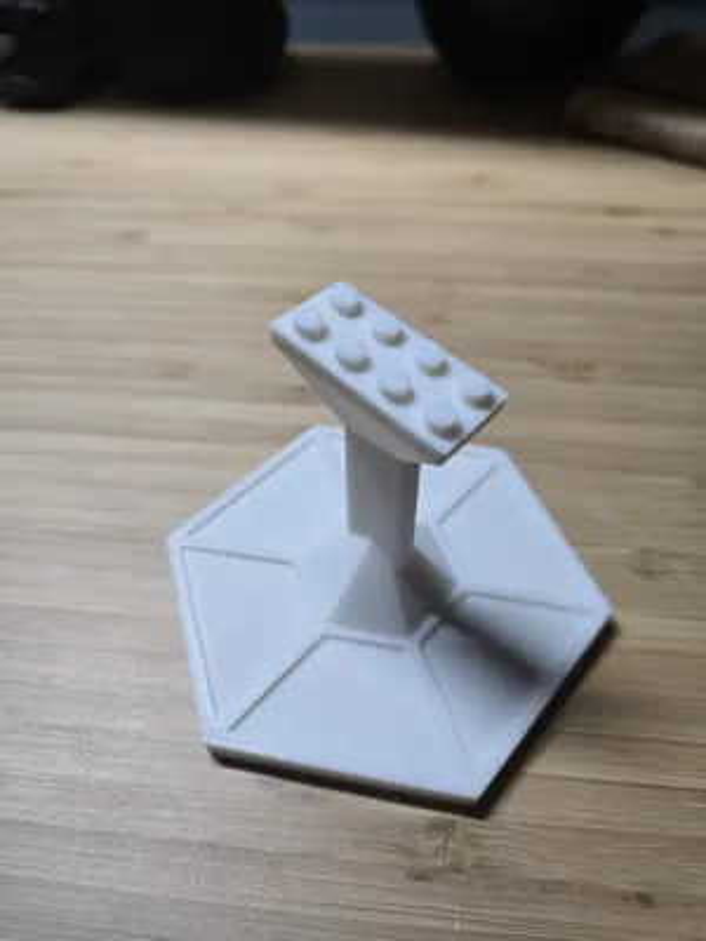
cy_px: 470
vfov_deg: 73.9
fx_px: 625
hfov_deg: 58.9
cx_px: 353
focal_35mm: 23
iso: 160
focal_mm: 5.4
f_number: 1.8
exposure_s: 1/100
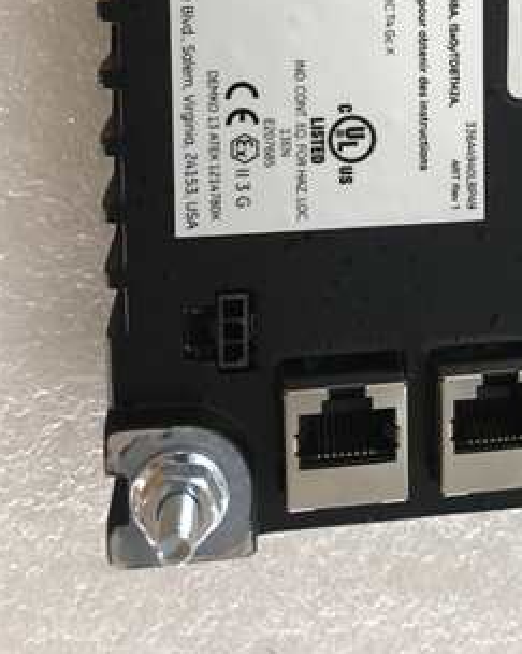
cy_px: 30
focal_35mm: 54
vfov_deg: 32.5
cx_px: 440
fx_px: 1043
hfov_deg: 27.4
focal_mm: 3.99
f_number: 1.8
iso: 32
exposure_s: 1/50
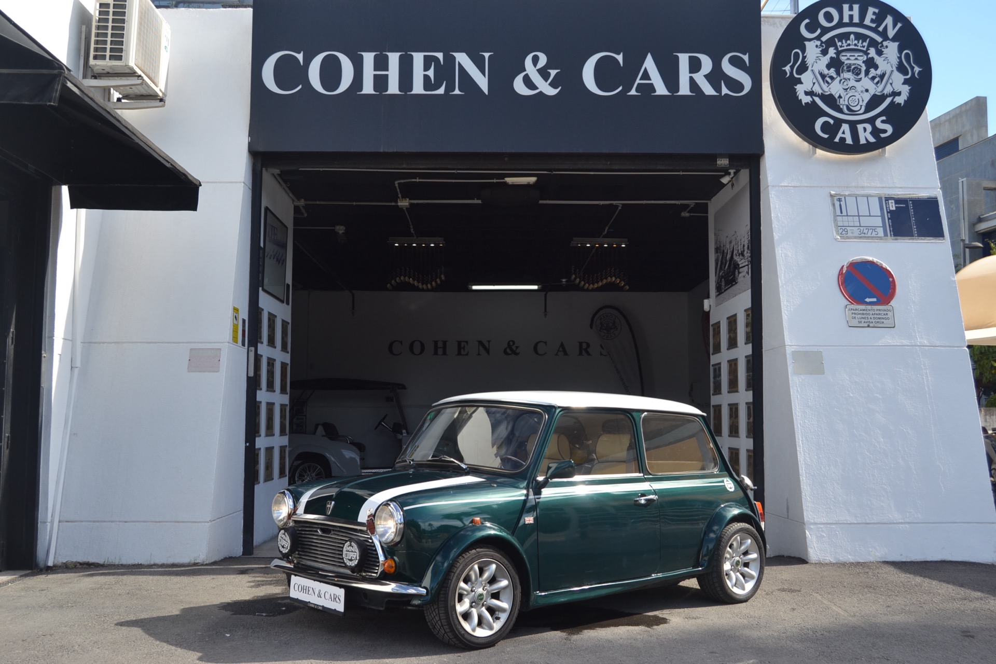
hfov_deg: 53.1
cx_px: 498
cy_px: 332
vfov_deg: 36.9
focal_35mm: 36
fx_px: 996
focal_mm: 24
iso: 100
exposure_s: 1/160
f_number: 6.3
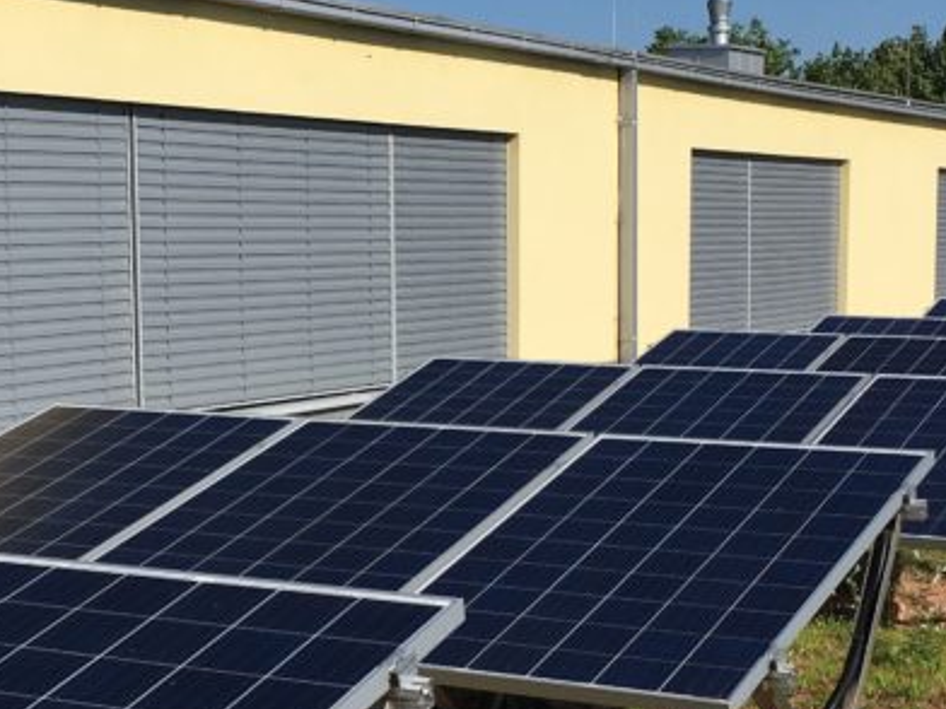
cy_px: 526
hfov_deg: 24.3
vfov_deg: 18.3
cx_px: 323
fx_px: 2186
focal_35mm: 80
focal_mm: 4.15
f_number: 2.2
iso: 25
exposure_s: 1/2653
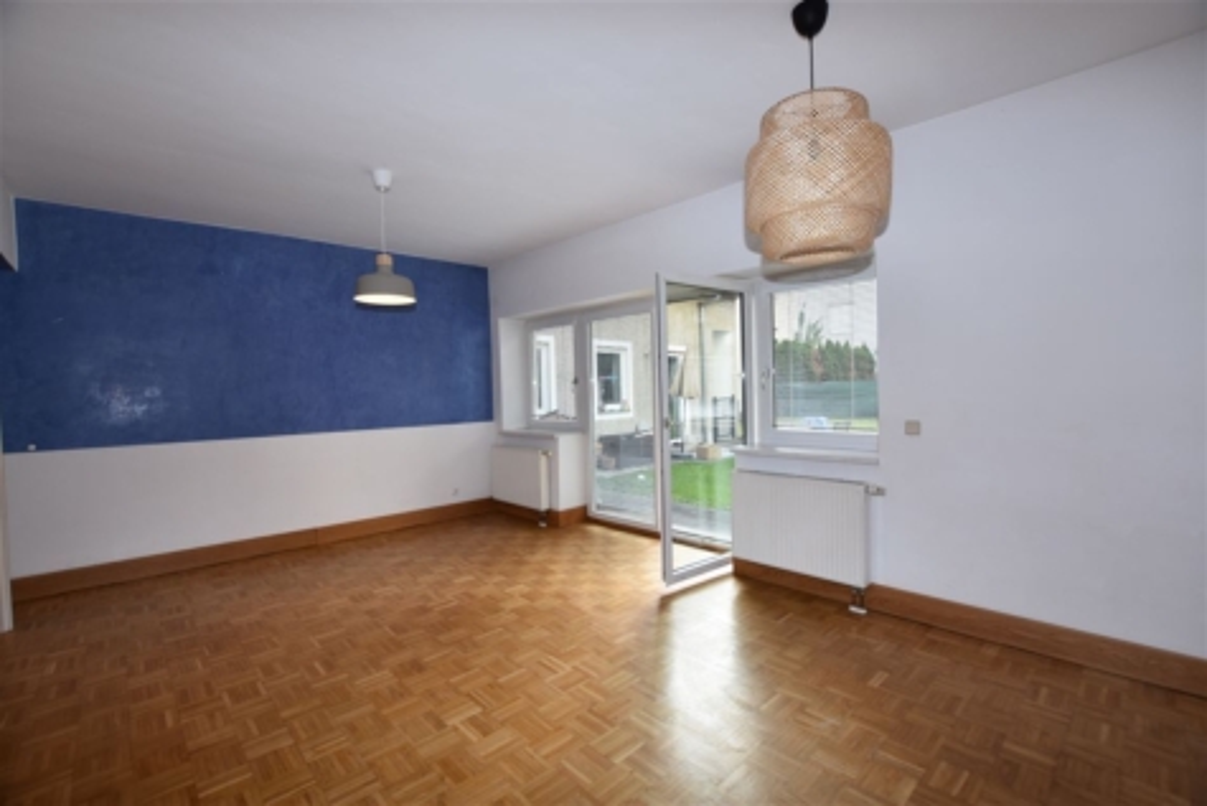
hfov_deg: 100.4
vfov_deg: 77.4
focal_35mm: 15
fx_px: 503
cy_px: 403
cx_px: 604
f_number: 4.5
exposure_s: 1/80
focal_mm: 10
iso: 200
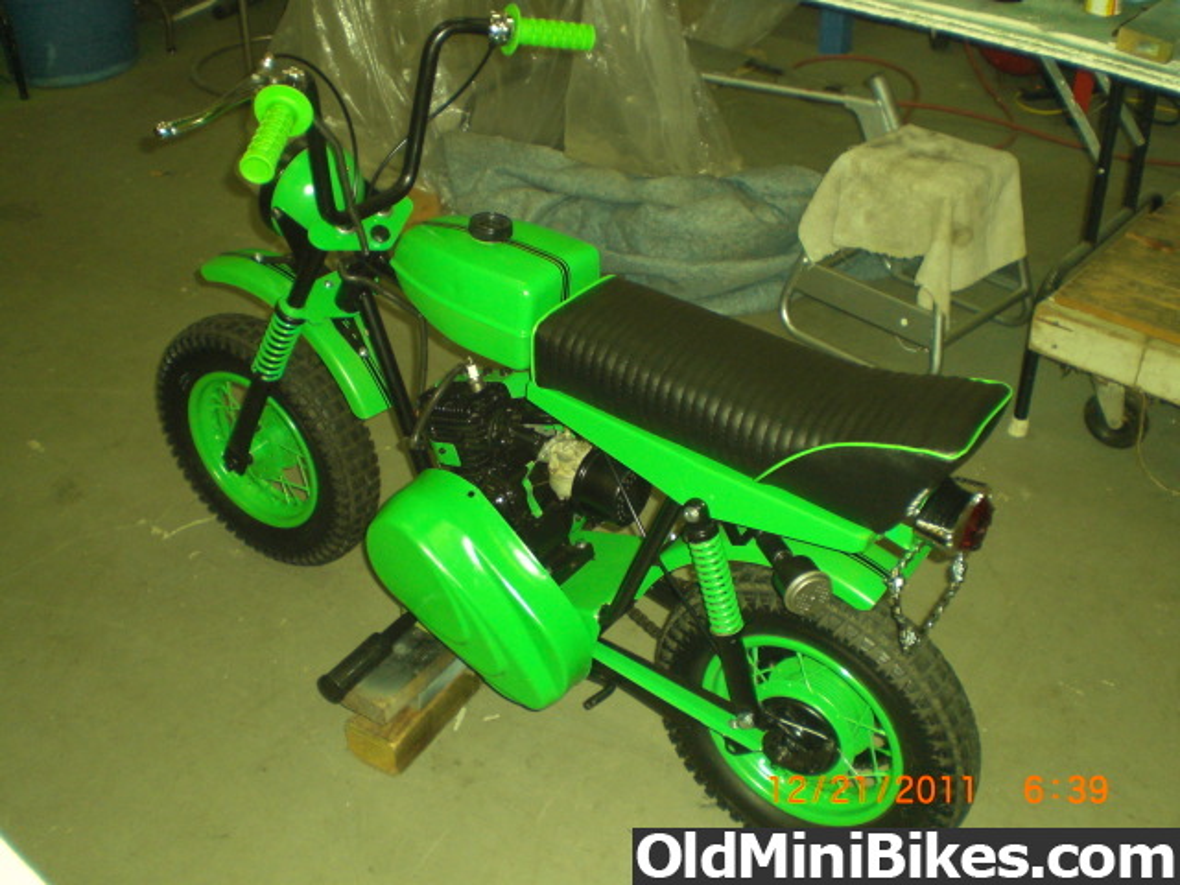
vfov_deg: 37.7
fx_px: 1295
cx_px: 590
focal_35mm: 38
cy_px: 442
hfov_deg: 49.0
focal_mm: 6.3
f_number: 3.1
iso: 200
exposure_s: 1/60
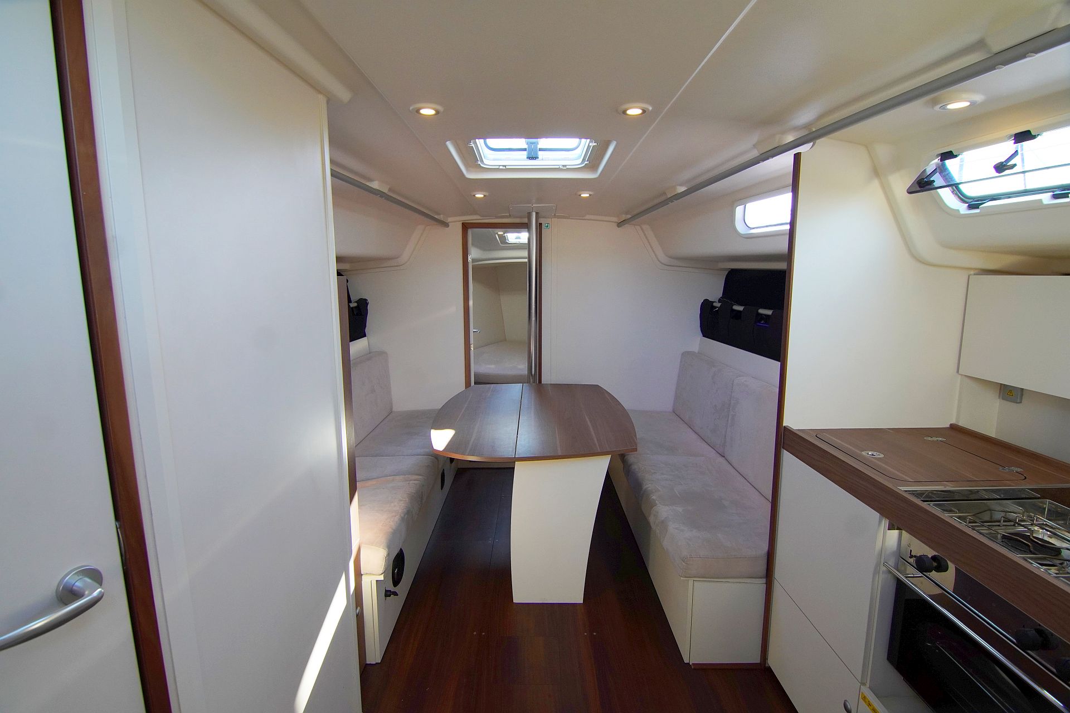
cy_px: 356
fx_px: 490
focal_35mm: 16
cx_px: 535
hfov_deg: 95.0
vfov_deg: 72.1
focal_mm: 11
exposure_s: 1/125
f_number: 5.6
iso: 640
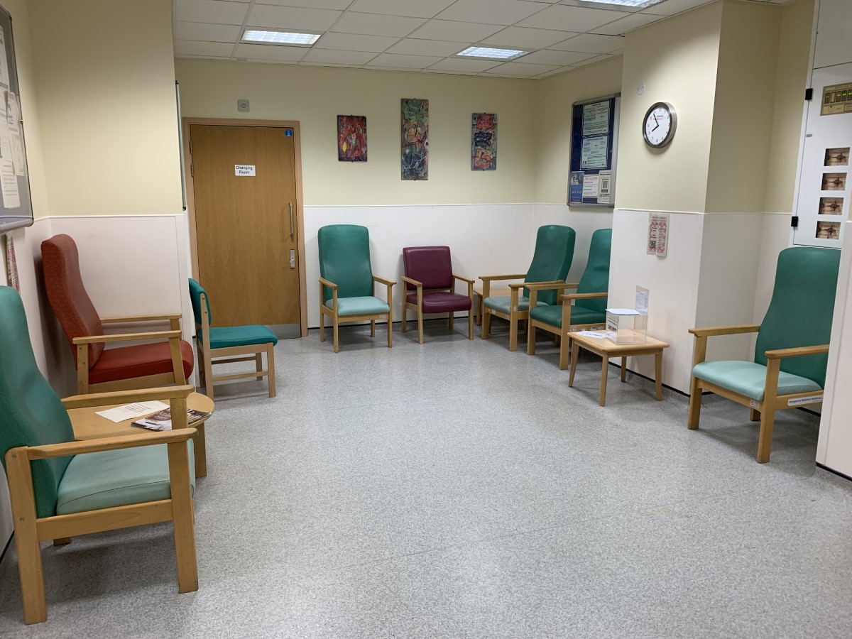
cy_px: 320
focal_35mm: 26
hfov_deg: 67.3
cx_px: 426
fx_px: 640
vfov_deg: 53.1
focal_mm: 4.25
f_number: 1.8
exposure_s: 1/100
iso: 80
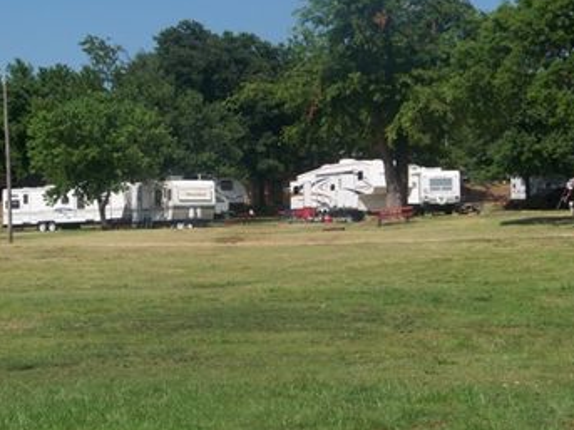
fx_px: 1857
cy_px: 216
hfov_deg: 17.6
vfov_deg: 13.2
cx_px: 291
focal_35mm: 112
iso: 63
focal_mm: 16.2
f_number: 4.5
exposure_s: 1/640
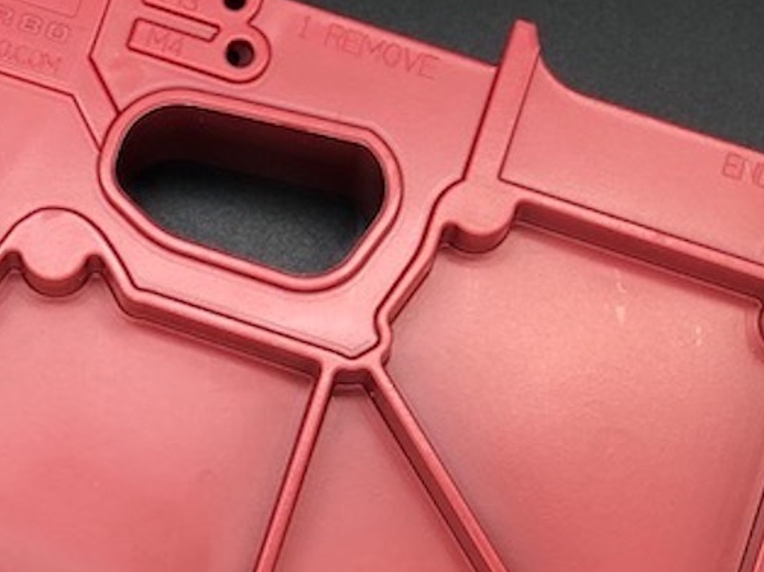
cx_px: 91
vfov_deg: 10.2
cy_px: 394
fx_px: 3199
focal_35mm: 145
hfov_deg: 13.5
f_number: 2.8
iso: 20
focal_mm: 6.6
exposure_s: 1/30
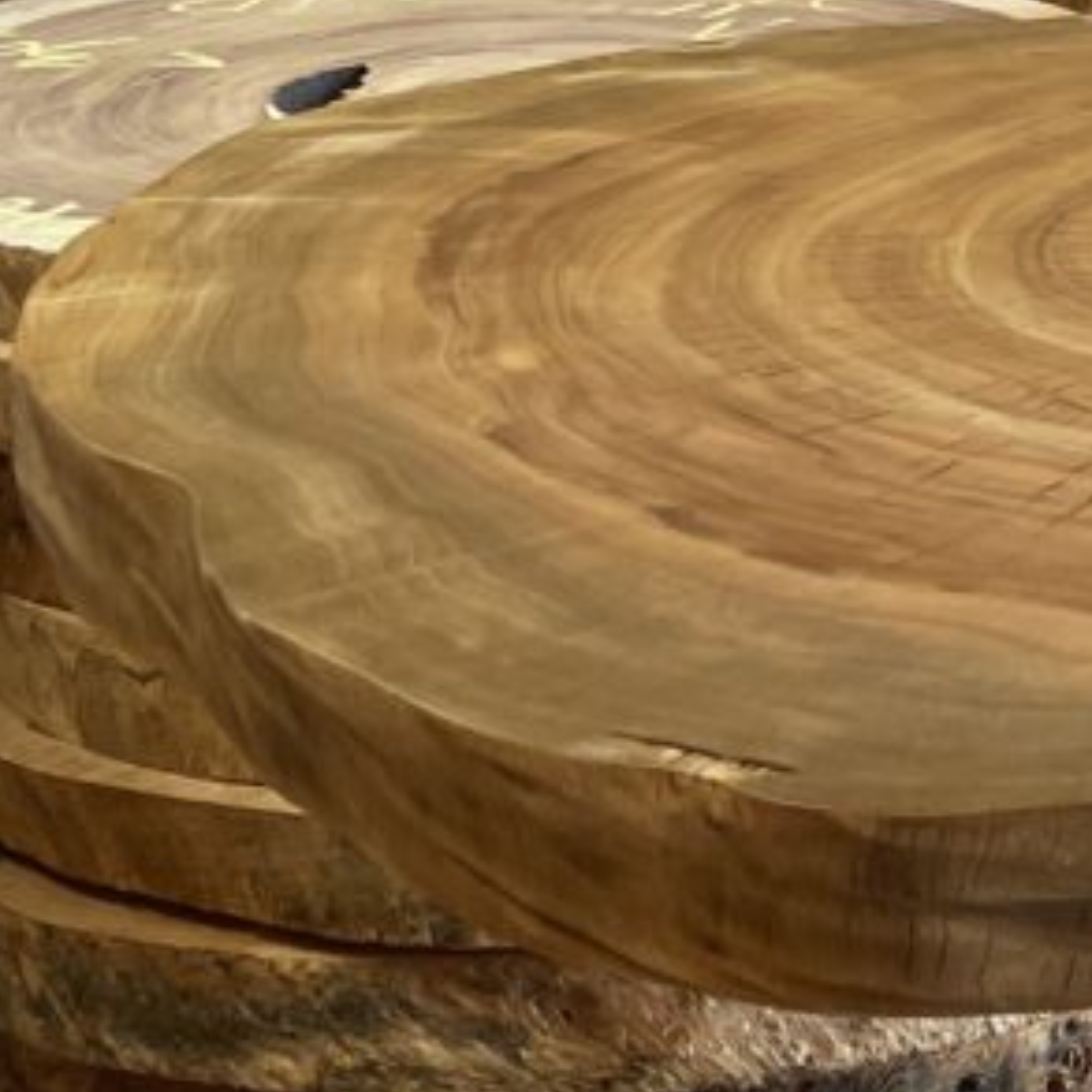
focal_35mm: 94
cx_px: 1994
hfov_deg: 15.7
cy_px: 1345
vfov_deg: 17.5
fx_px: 3355
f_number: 1.6
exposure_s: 1/120
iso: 80
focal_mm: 4.2
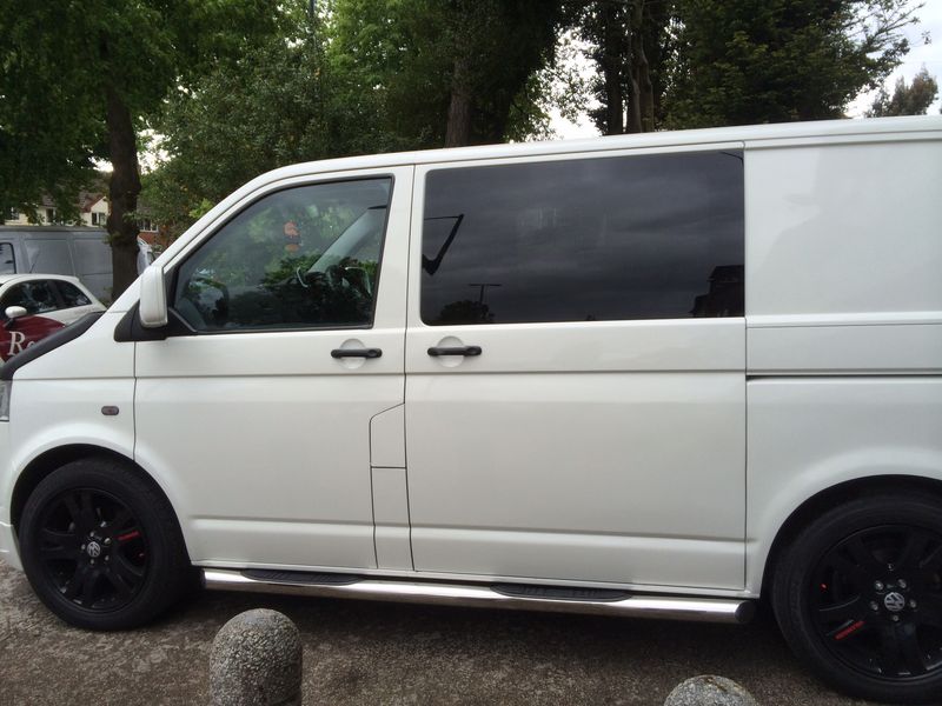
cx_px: 471
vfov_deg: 46.8
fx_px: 816
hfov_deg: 60.0
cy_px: 353
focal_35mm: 30
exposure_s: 1/313
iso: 32
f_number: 2.2
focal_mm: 4.12
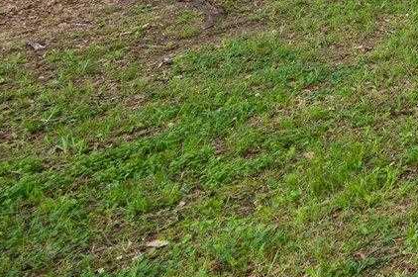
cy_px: -229
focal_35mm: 68
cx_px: 1008
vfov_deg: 16.5
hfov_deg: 15.2
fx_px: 788
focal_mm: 14
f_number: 10
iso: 320
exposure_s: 1/250
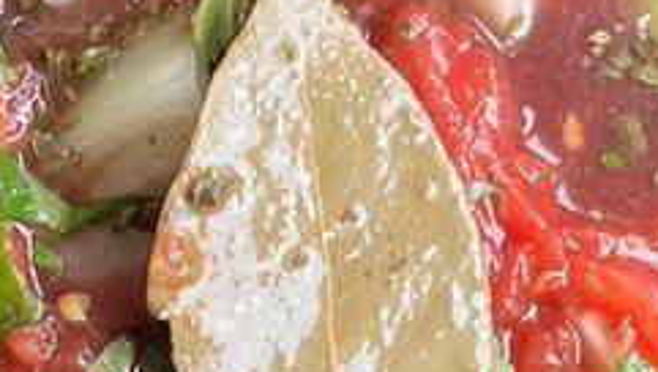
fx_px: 2462
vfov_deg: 8.4
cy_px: 632
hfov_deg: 15.2
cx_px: 278
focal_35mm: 141
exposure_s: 1/121
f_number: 1.5
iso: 50
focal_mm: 5.7
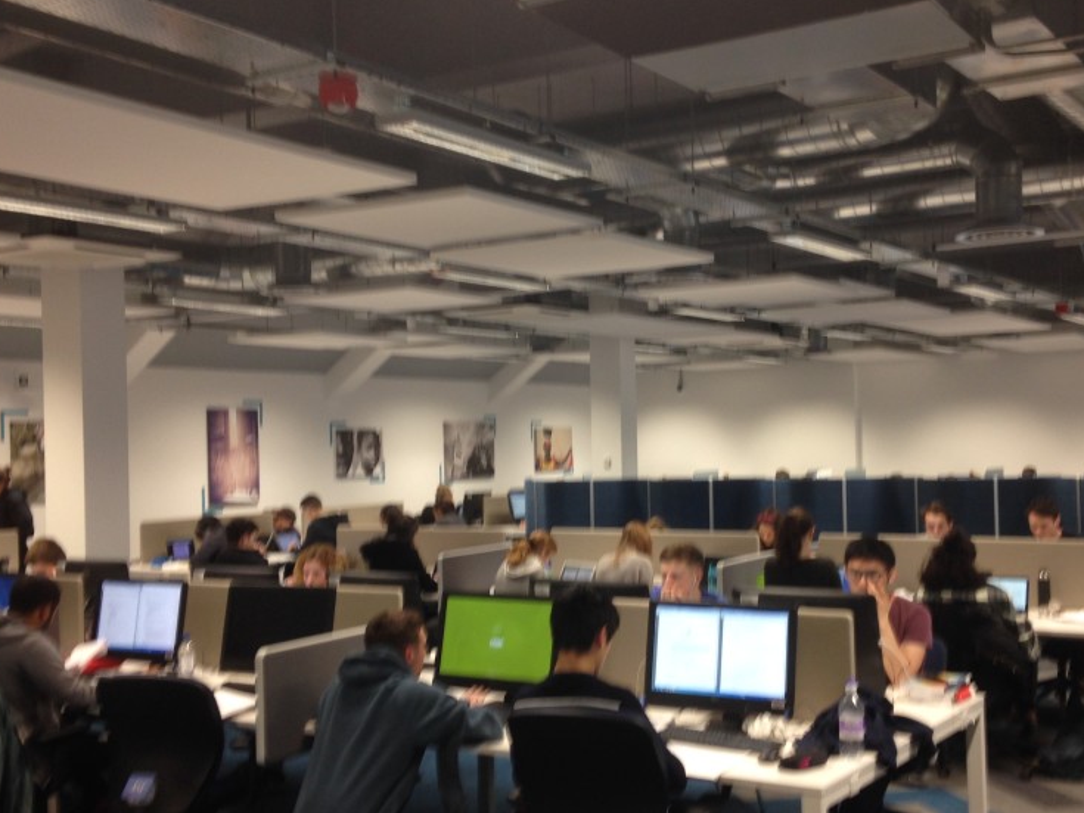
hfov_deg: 41.2
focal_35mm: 46
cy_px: 438
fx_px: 1440
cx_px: 591
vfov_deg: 31.5
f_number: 2.4
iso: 50
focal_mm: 4.12
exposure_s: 1/20
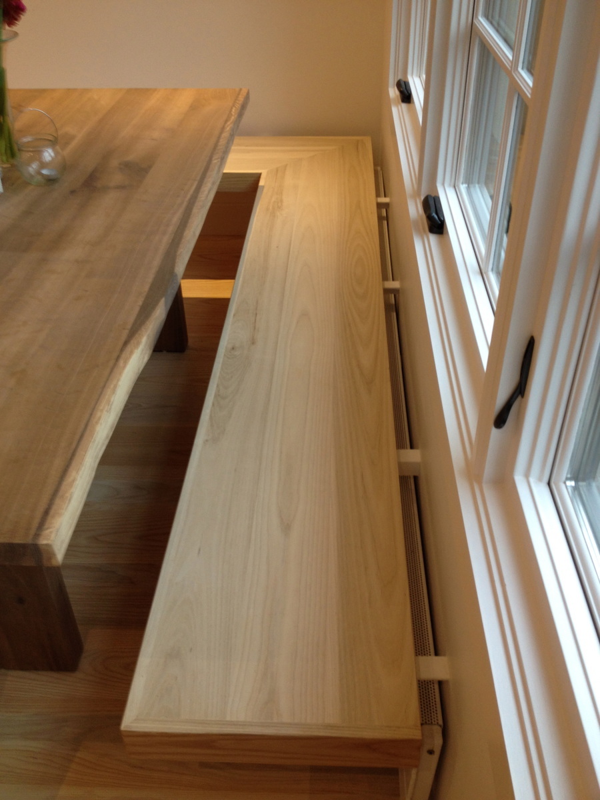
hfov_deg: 40.7
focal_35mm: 35
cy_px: 400
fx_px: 809
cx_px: 300
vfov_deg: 52.6
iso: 80
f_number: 2.4
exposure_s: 1/20
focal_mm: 4.28
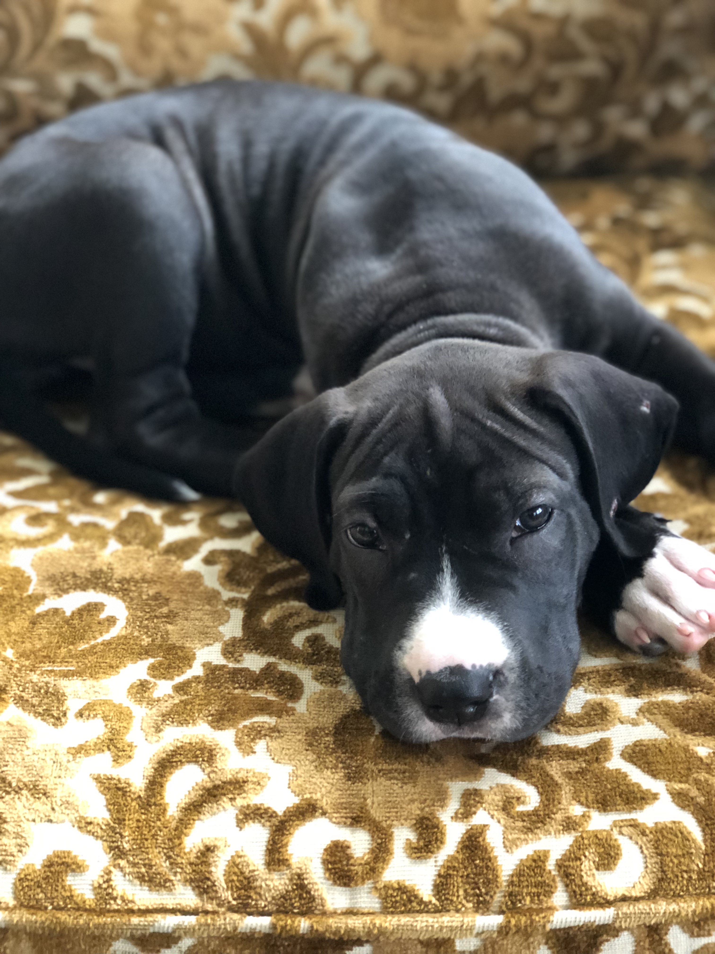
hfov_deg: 25.7
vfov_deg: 33.8
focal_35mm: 57
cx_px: 358
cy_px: 477
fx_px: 1570
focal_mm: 6.6
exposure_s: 1/30
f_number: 2.8
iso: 800
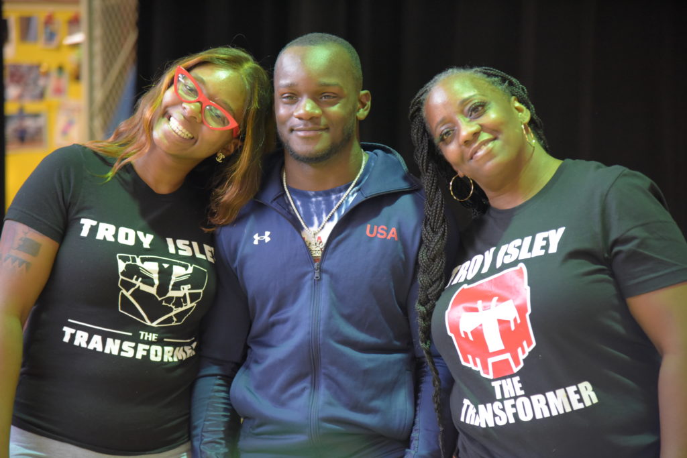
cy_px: 229
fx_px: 2290
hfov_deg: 17.1
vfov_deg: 11.4
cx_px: 344
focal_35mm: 120
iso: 3200
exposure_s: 1/60
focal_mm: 120
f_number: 4
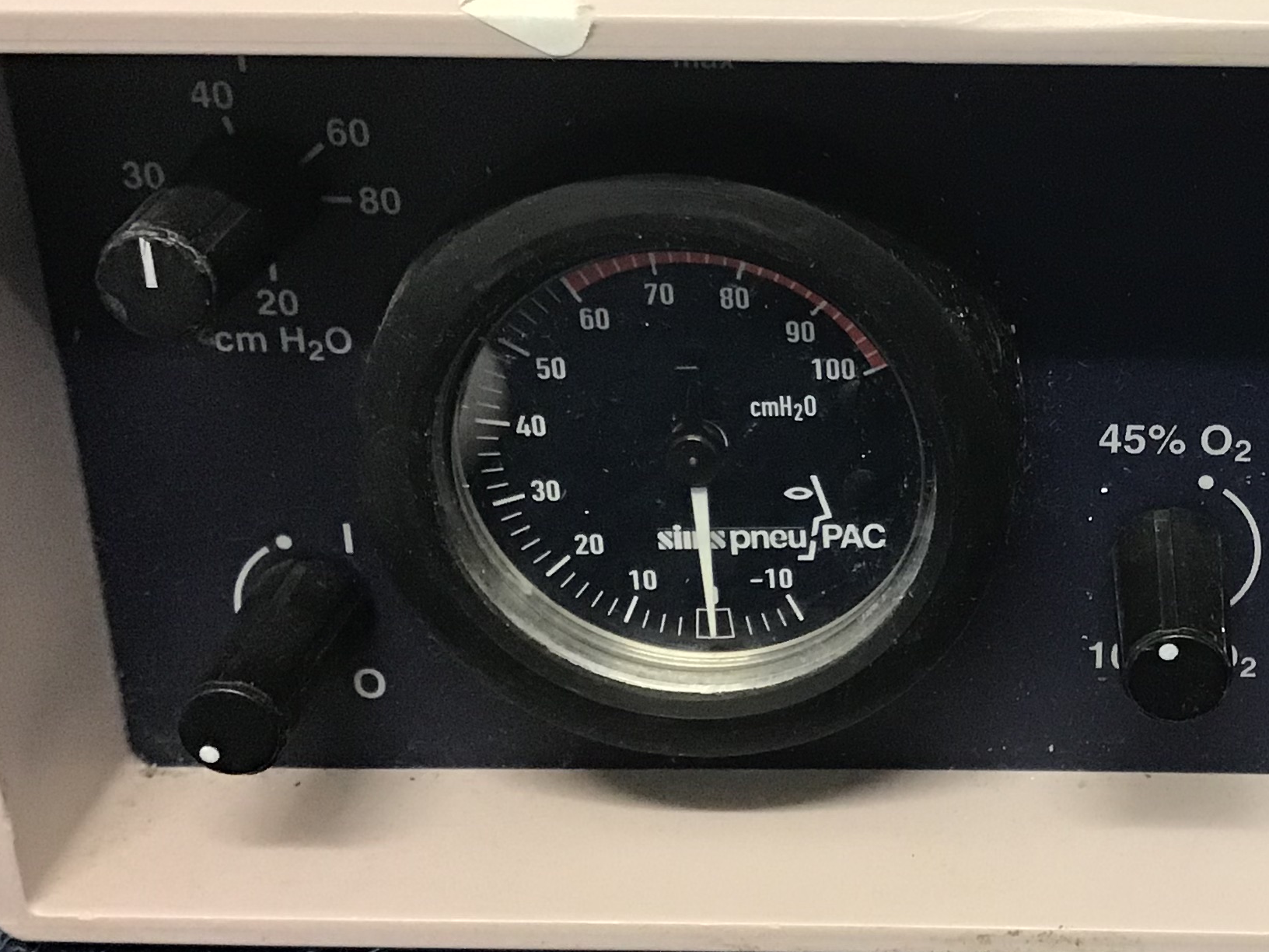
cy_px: 408
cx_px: 1061
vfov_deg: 23.6
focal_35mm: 62
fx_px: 2273
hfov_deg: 30.3
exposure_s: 1/33
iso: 200
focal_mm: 3.3
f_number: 2.4
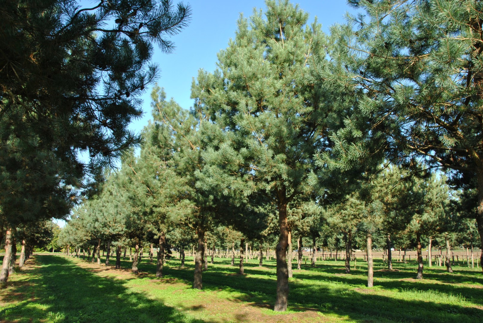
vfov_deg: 40.1
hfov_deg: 57.2
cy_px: 162
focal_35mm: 33
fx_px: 443
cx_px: 242
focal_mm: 22
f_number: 13
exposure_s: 1/100
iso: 200
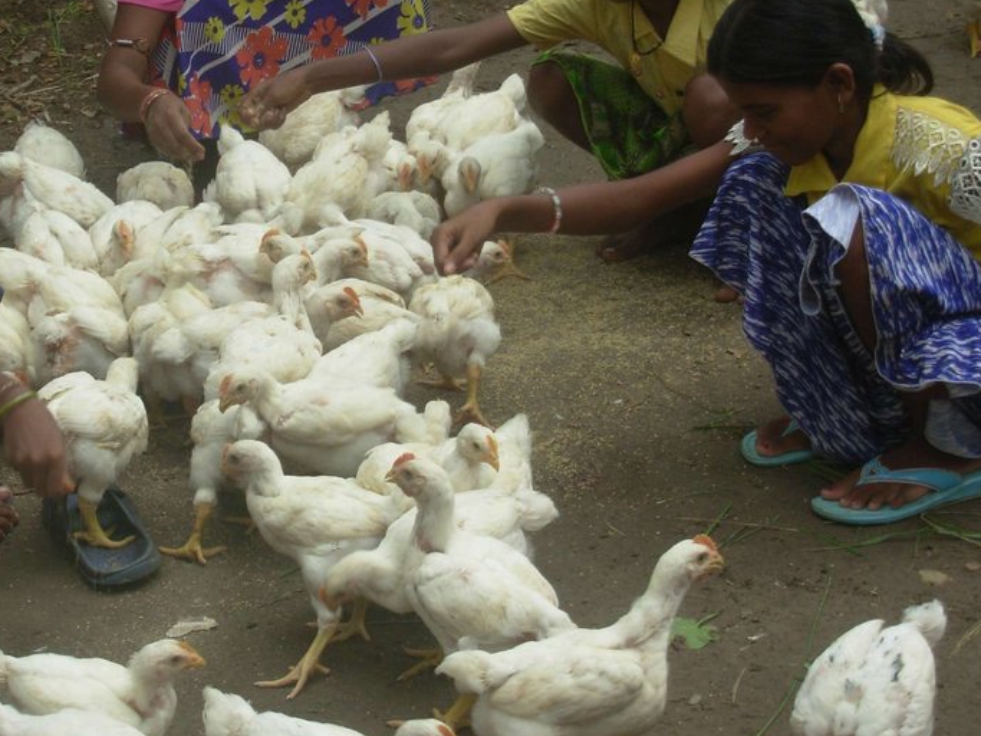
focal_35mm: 96
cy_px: 243
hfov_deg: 20.3
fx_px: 2720
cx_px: 250
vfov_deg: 15.4
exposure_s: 1/144
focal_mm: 10.5
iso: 50
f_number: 3.4
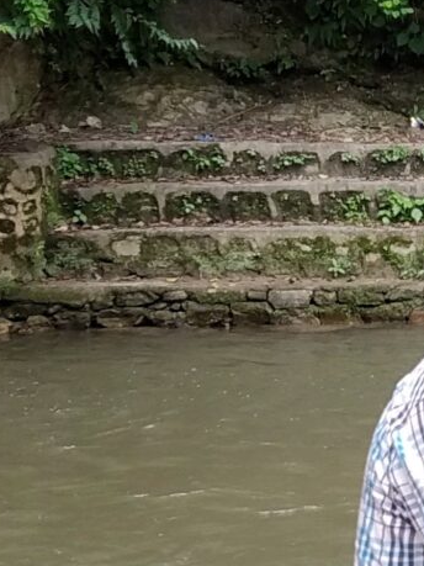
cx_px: 876
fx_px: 1895
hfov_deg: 11.4
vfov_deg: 17.0
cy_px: 349
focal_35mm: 116
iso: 100
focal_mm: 3.82
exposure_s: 1/140
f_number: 2.2
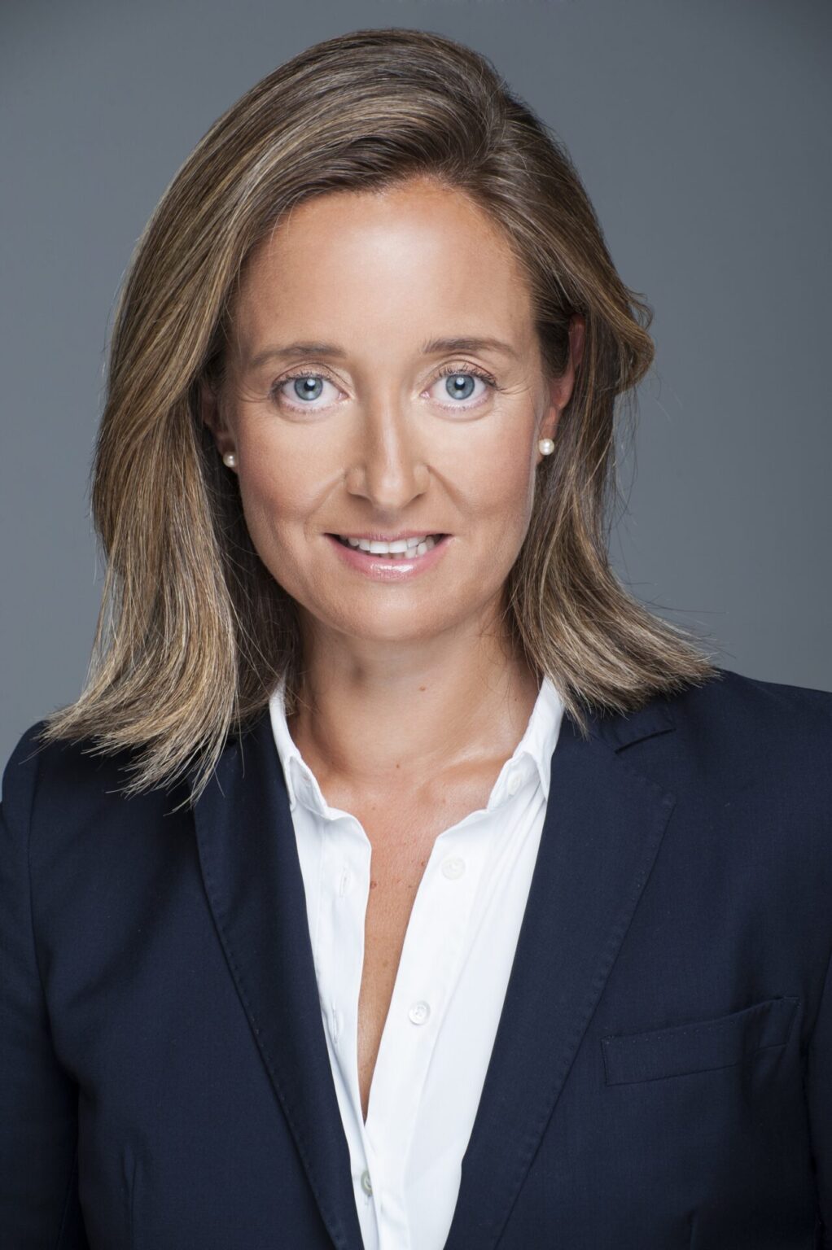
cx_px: 416
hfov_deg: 11.0
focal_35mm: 125
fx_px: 4339
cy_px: 625
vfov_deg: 16.4
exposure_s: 1/125
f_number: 13
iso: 200
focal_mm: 125
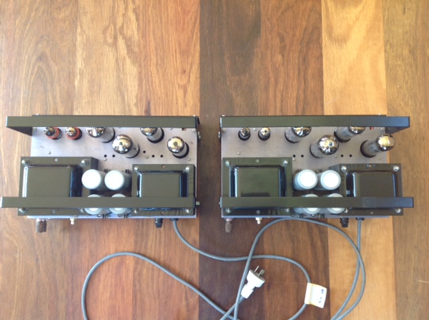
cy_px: 160
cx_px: 214
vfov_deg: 40.6
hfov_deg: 52.7
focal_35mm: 35
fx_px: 433
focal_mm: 4.28
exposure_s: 1/17
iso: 50
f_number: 2.4
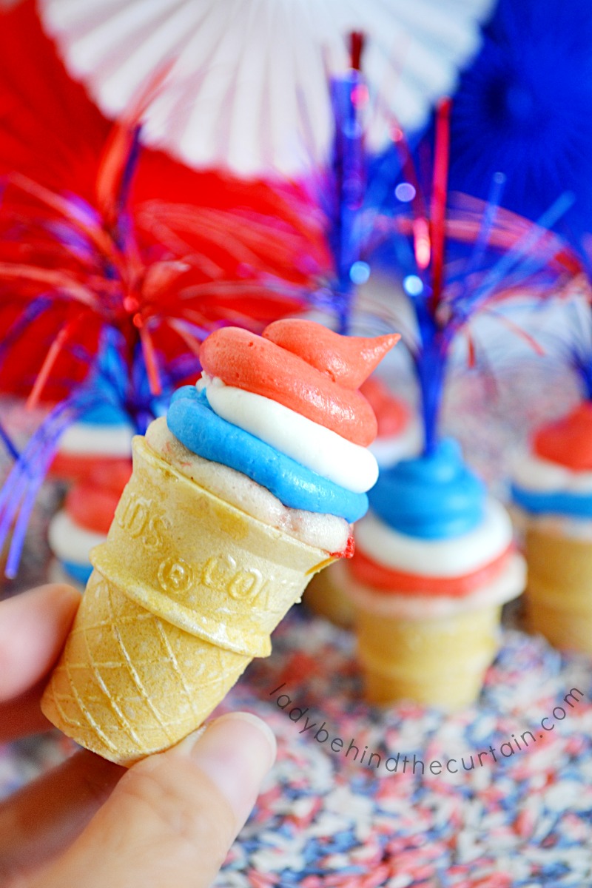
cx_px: 296
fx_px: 1665
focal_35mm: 68
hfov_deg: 20.2
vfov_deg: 29.9
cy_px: 444
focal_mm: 45
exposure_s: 1/20
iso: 400
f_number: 5.3
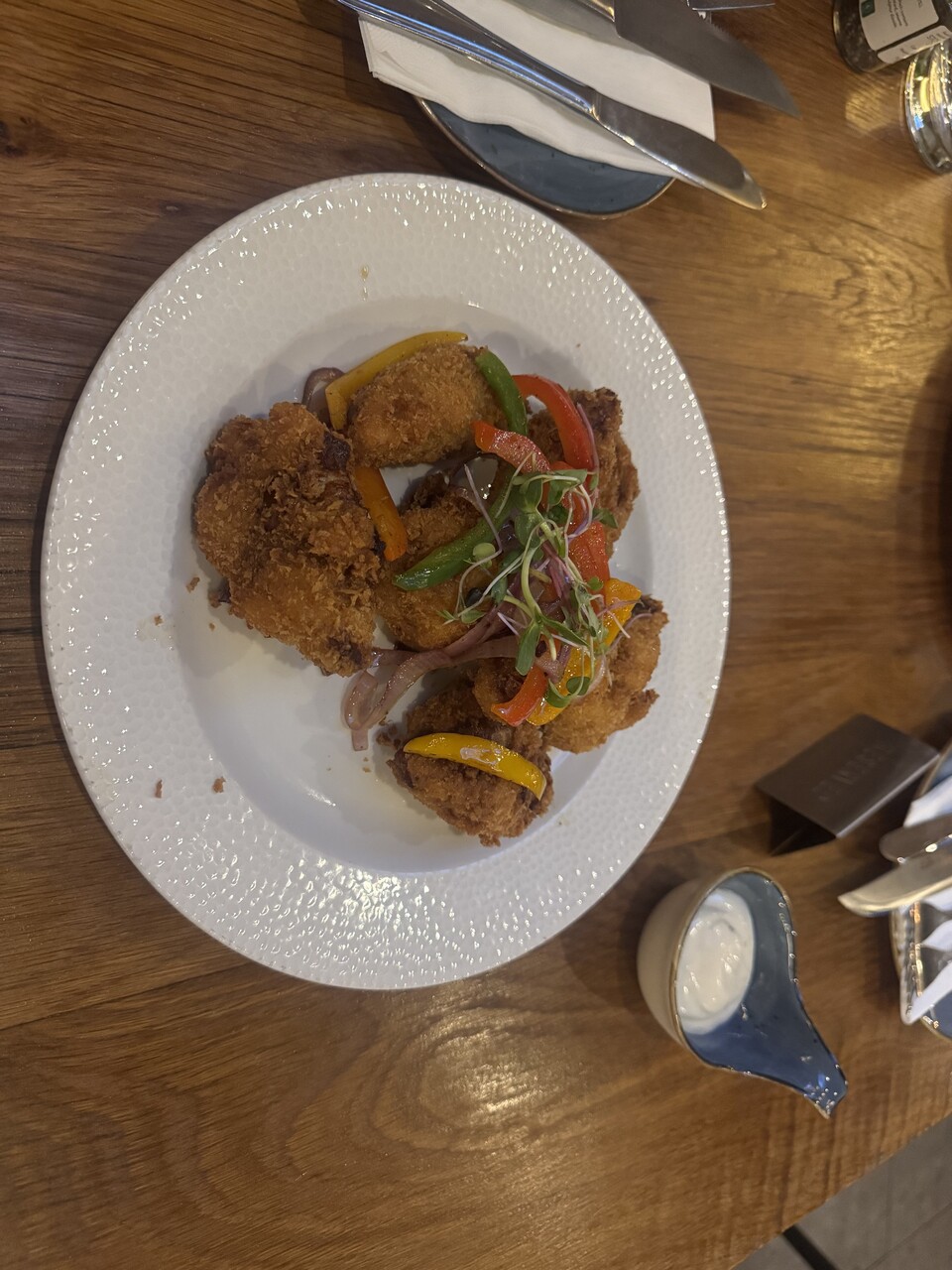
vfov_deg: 71.6
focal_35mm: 24
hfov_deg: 56.8
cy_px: 635
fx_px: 880
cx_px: 476
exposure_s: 1/33
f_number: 1.78
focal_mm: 6.76
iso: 800
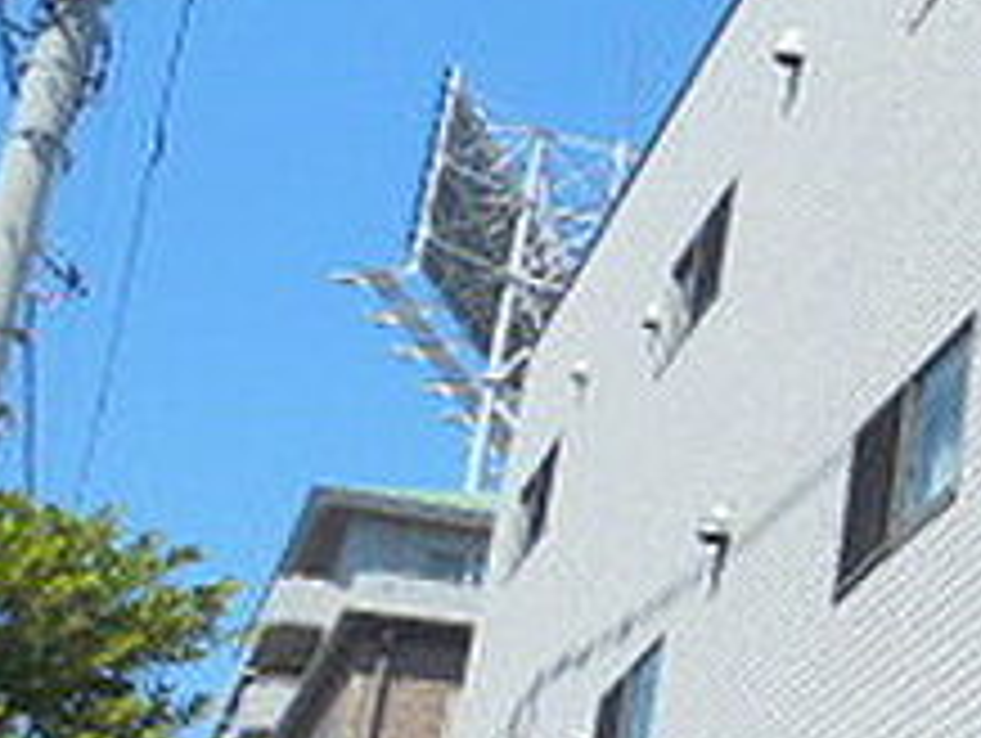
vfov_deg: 19.1
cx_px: 1876
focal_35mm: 77
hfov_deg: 18.4
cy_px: 486
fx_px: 2185
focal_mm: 3.58
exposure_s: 1/500
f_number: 5
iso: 400
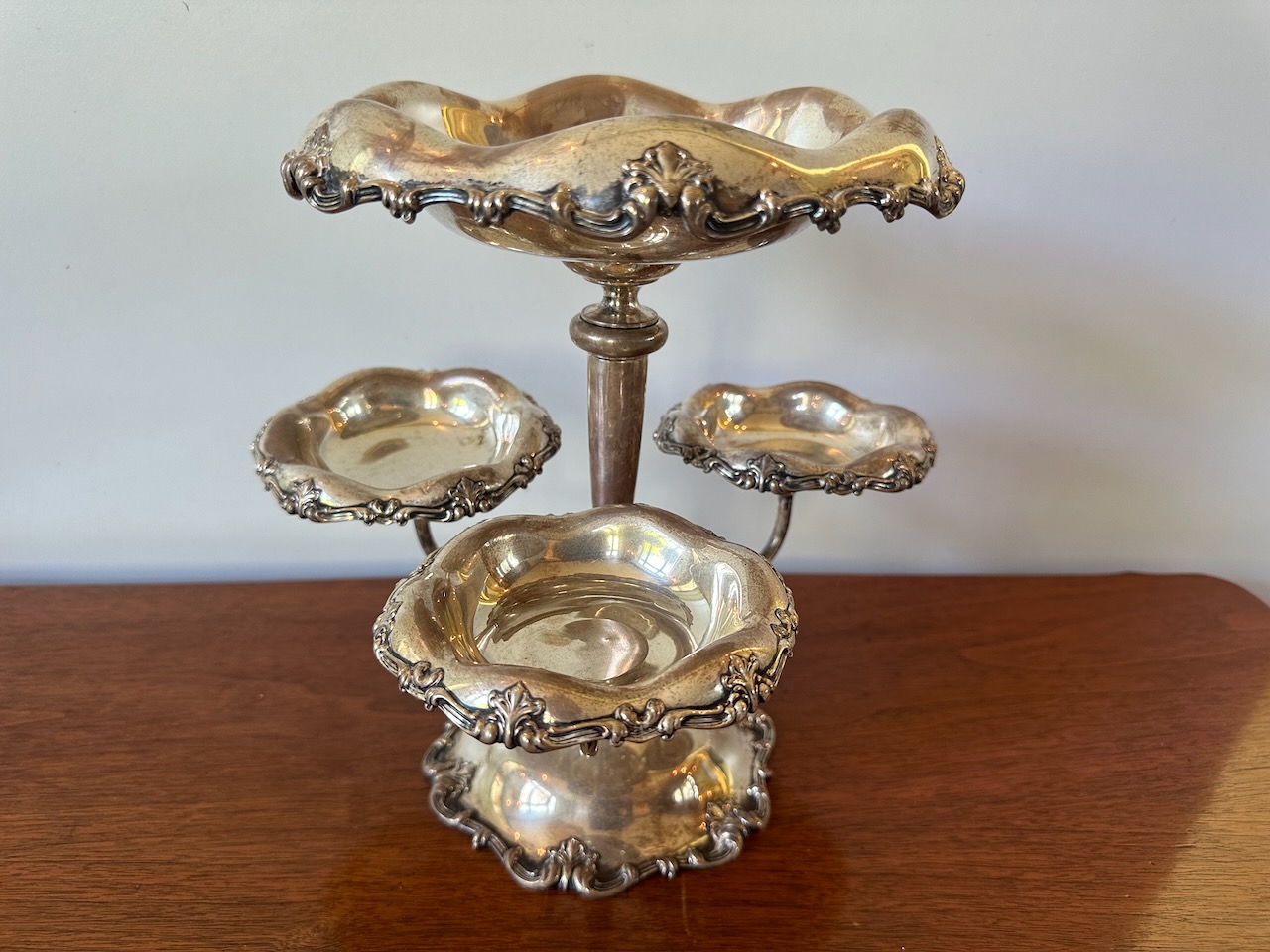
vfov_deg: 56.8
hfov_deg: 71.6
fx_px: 881
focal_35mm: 24
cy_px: 476
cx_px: 635
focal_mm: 6.86
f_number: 1.78
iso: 160
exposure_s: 1/120
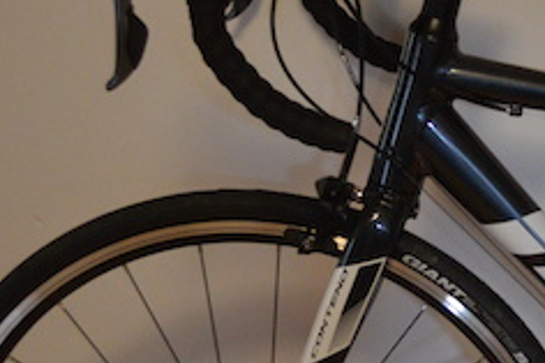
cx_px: 714
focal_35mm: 132
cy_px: 312
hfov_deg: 14.8
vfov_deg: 10.3
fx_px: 1997
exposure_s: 1/60
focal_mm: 26
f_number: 4.2
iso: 2000
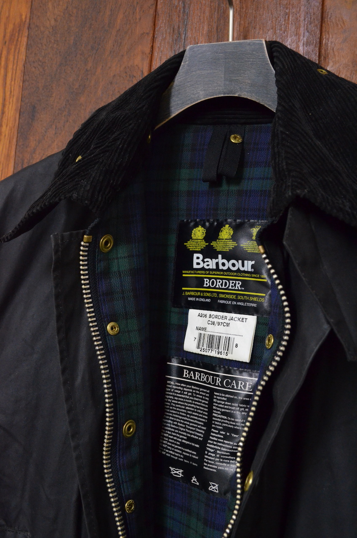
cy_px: 269
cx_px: 178
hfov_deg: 34.1
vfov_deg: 49.6
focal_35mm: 39
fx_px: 583
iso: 3200
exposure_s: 1/60
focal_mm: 26
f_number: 6.3
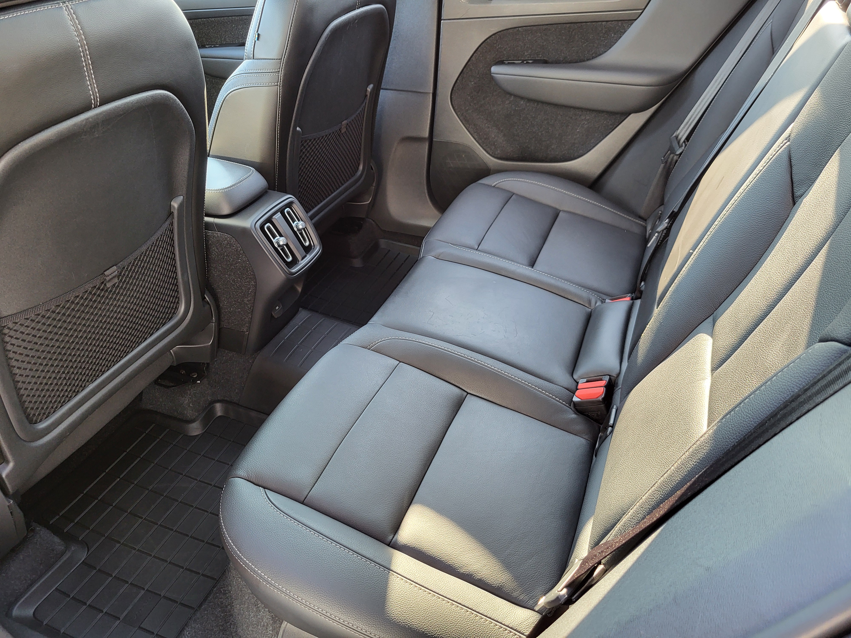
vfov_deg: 53.1
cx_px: 426
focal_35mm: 26
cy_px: 319
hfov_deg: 67.3
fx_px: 639
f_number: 1.8
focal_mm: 5.4
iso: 200
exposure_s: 1/60
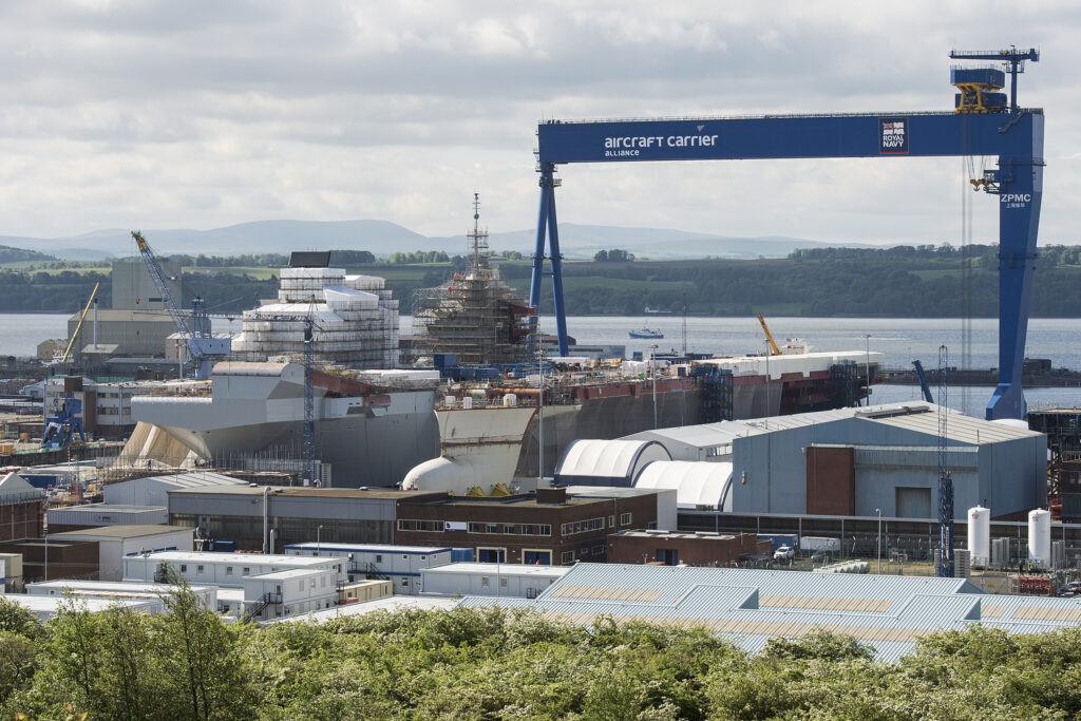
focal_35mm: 86
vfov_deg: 15.9
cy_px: 360
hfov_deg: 23.6
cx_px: 540
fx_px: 2583
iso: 100
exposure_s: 1/200
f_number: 14
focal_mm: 86
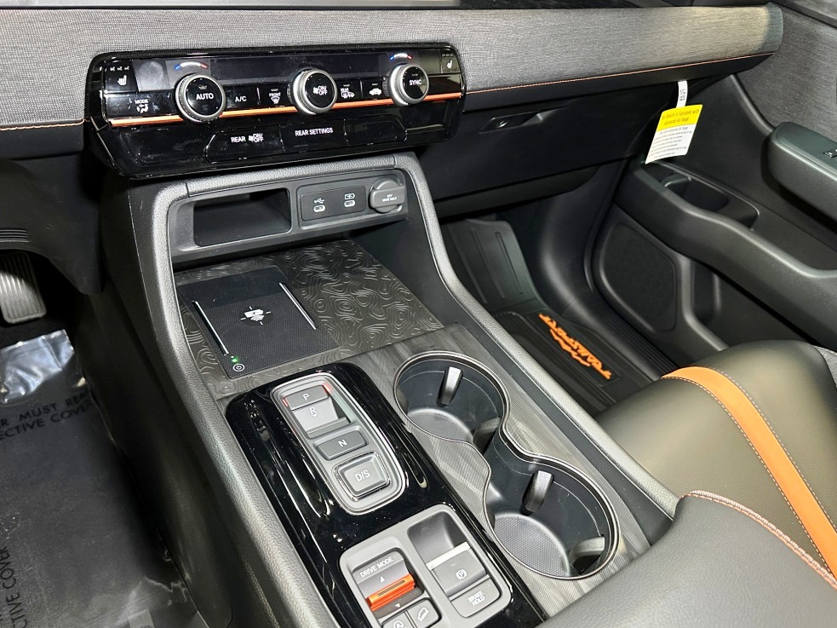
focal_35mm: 25
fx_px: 604
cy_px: 326
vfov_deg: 54.9
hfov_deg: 69.4
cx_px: 409
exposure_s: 1/30
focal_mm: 6.86
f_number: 1.78
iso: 1000
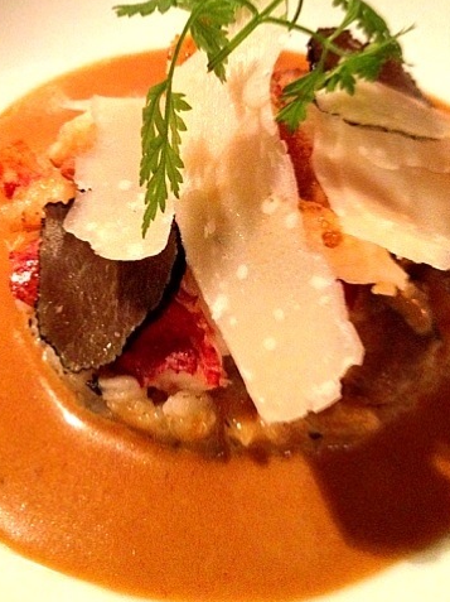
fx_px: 816
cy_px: 228
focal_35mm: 47
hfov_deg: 30.8
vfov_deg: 40.2
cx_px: 203
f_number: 2.4
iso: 800
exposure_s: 1/15
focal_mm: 4.28
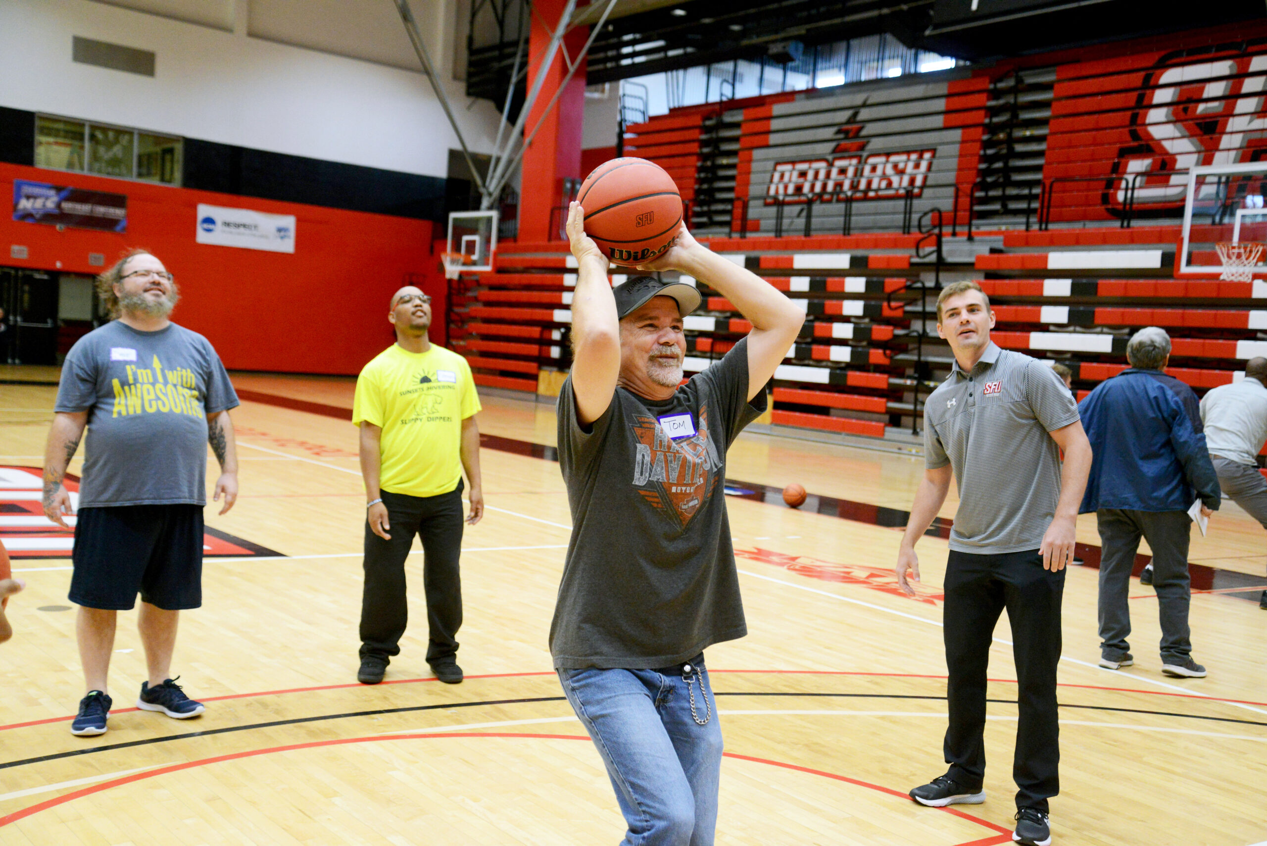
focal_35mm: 40
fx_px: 1408
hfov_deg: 48.4
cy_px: 423
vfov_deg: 33.4
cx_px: 634
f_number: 4.2
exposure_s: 1/640
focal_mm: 40
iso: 3600
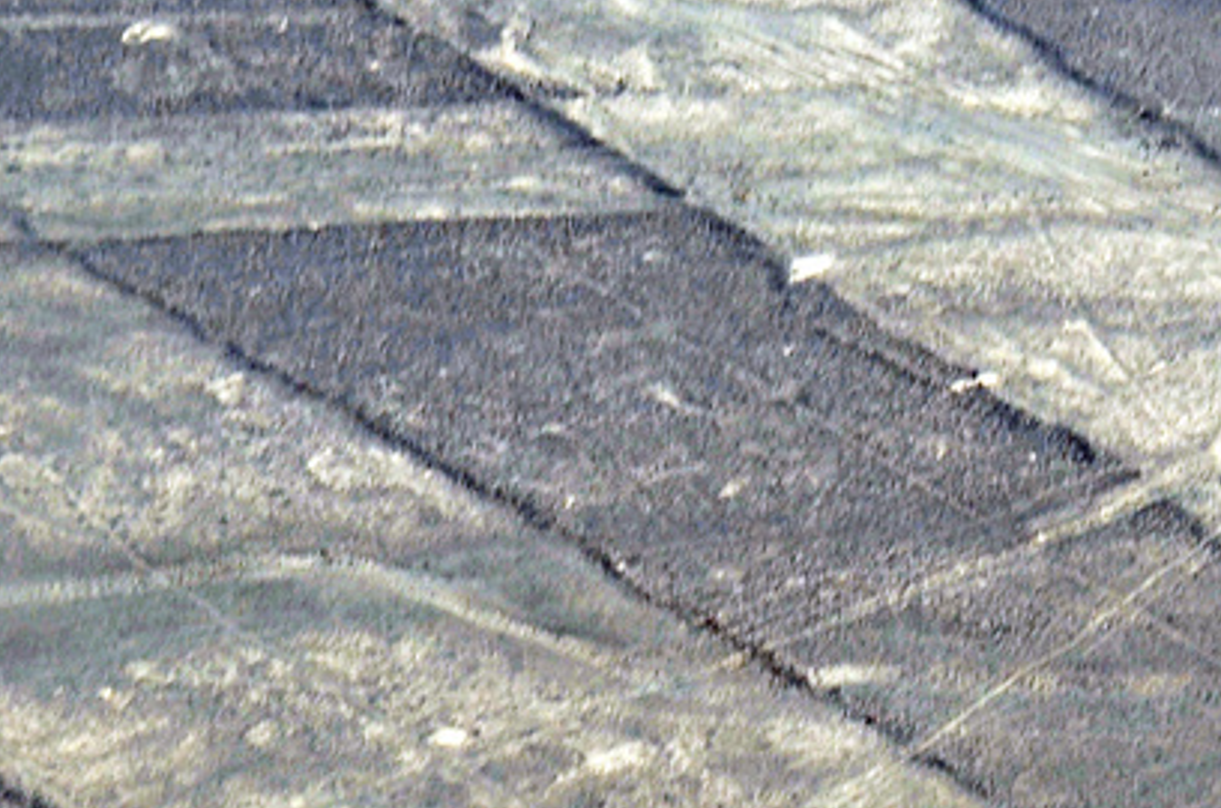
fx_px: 8527
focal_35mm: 252
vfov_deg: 5.4
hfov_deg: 8.0
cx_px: 1821
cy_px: 1200
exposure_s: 1/250
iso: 100
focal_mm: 42
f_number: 8
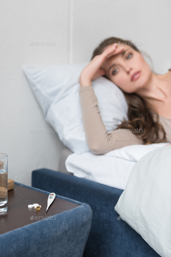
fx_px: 498
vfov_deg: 28.8
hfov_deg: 19.5
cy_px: 128
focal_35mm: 70
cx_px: 86
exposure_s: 1/200
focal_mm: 70
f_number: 3.2
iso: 250
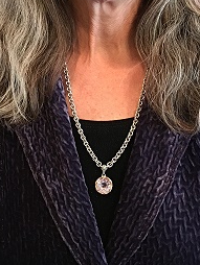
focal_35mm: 69
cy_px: 39
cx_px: 107
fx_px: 531
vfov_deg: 27.4
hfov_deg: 21.3
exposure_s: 1/15
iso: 100
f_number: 2.2
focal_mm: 4.15
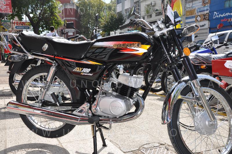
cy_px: 77
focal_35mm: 36
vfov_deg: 36.8
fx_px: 232
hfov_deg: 53.2
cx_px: 116
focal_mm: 24
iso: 200
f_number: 10
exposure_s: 1/200
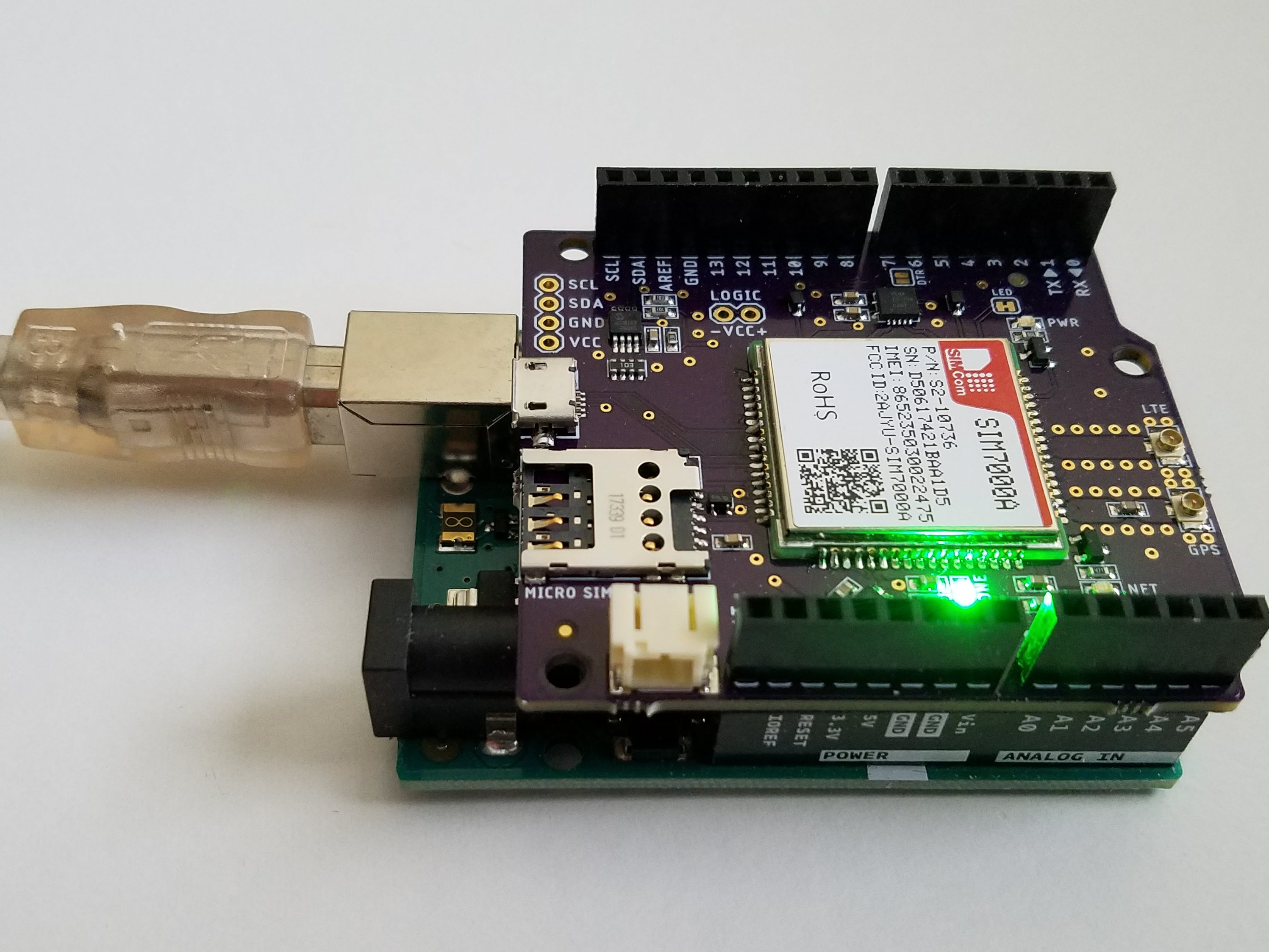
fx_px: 1283
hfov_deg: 52.6
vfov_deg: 40.6
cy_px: 529
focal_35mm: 35
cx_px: 639
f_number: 1.7
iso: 200
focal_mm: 4.2
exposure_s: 1/60
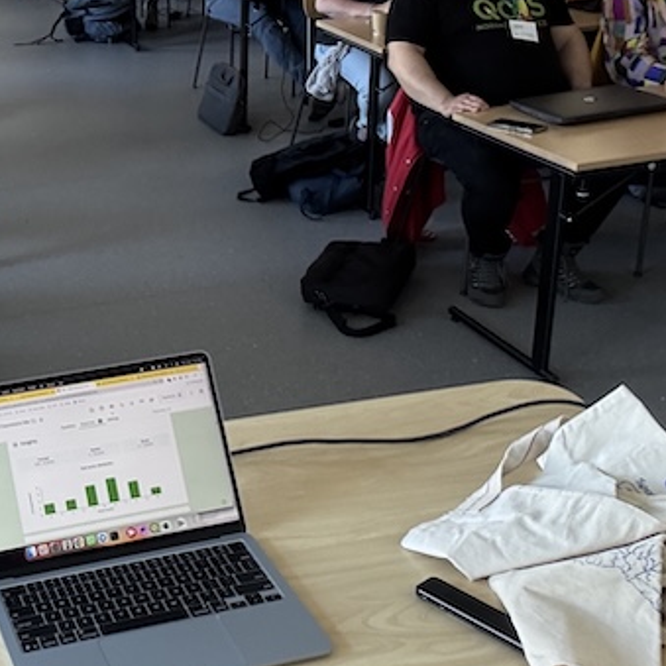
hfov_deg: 27.5
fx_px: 1306
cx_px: 55
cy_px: 301
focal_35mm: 60
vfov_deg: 28.6
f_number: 1.9
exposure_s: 1/60
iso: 160
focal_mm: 2.69
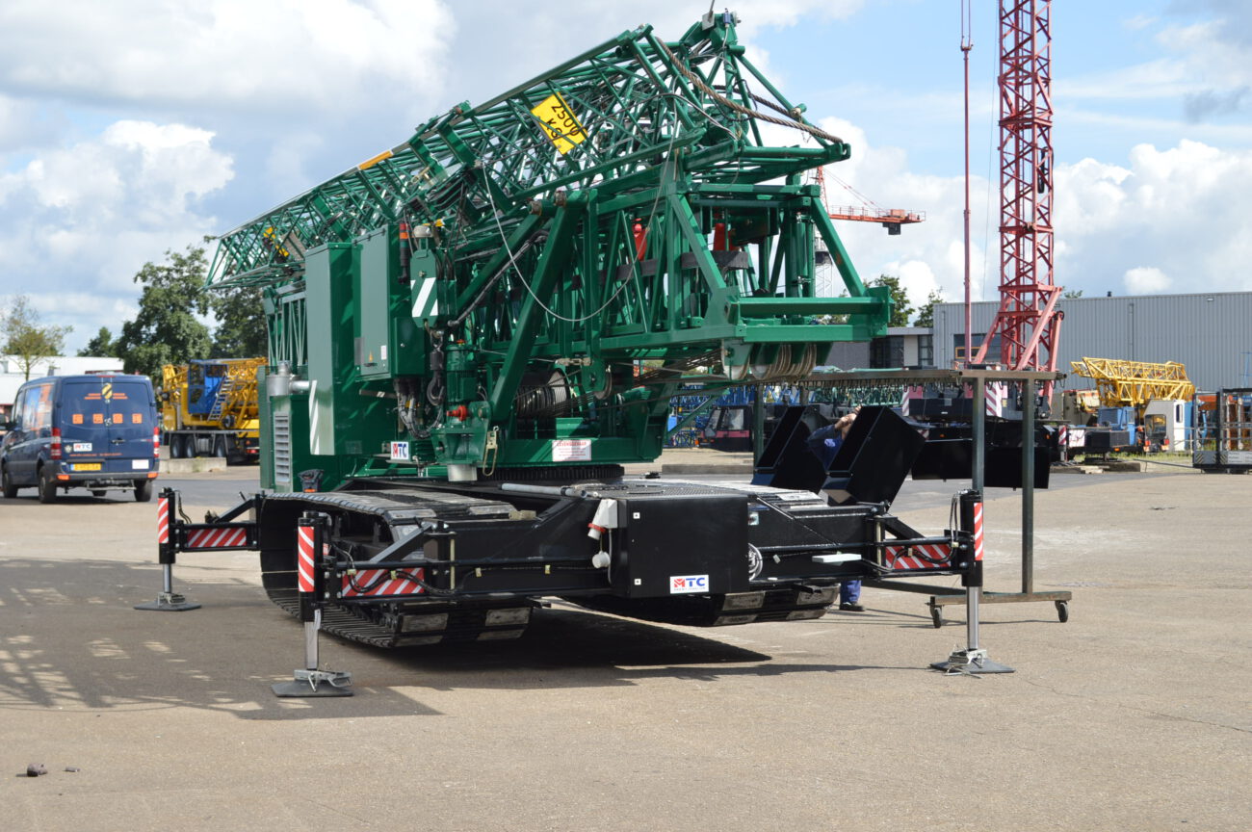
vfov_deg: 23.7
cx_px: 626
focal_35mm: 57
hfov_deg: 35.1
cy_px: 416
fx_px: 1980
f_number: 6.3
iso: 100
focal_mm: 38
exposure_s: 1/200
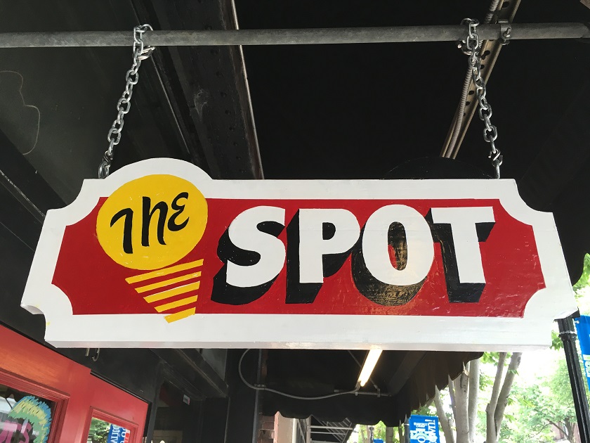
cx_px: 295
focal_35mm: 29
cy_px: 222
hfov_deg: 61.7
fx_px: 494
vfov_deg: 48.2
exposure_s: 1/40
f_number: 2.2
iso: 25
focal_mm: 4.15
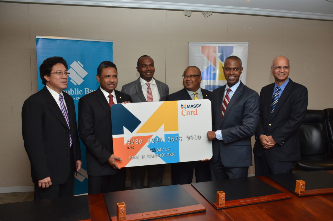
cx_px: 166
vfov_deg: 43.4
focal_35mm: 30
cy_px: 110
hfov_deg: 62.0
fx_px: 277
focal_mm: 20
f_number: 5.6
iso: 640
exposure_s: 1/60
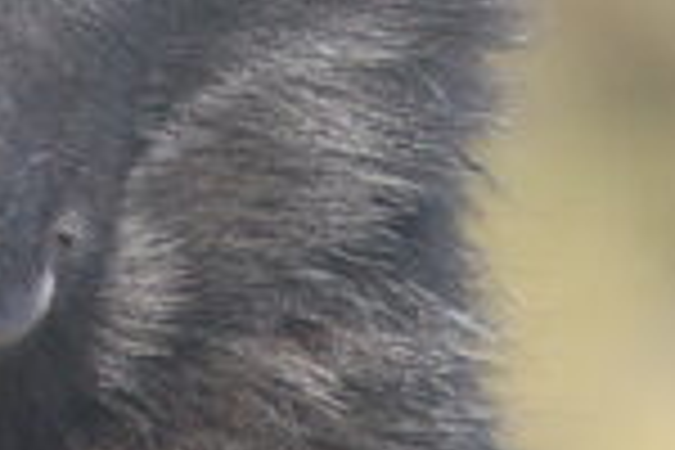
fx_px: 23746
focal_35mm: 1267
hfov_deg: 1.6
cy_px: -223
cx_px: -86
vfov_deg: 1.1
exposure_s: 1/500
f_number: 4.8
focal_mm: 165
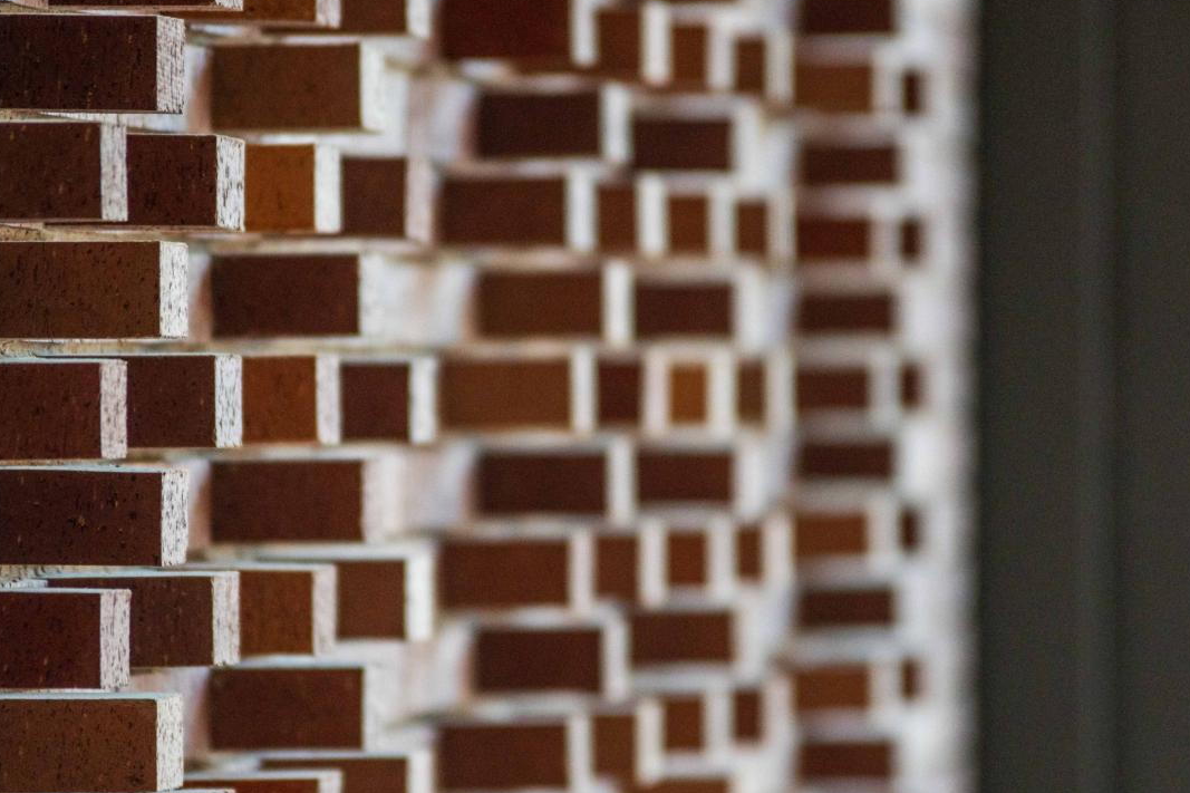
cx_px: 483
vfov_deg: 3.7
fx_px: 12393
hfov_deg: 5.5
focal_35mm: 375
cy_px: 406
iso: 800
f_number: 2.8
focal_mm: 200
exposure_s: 1/400
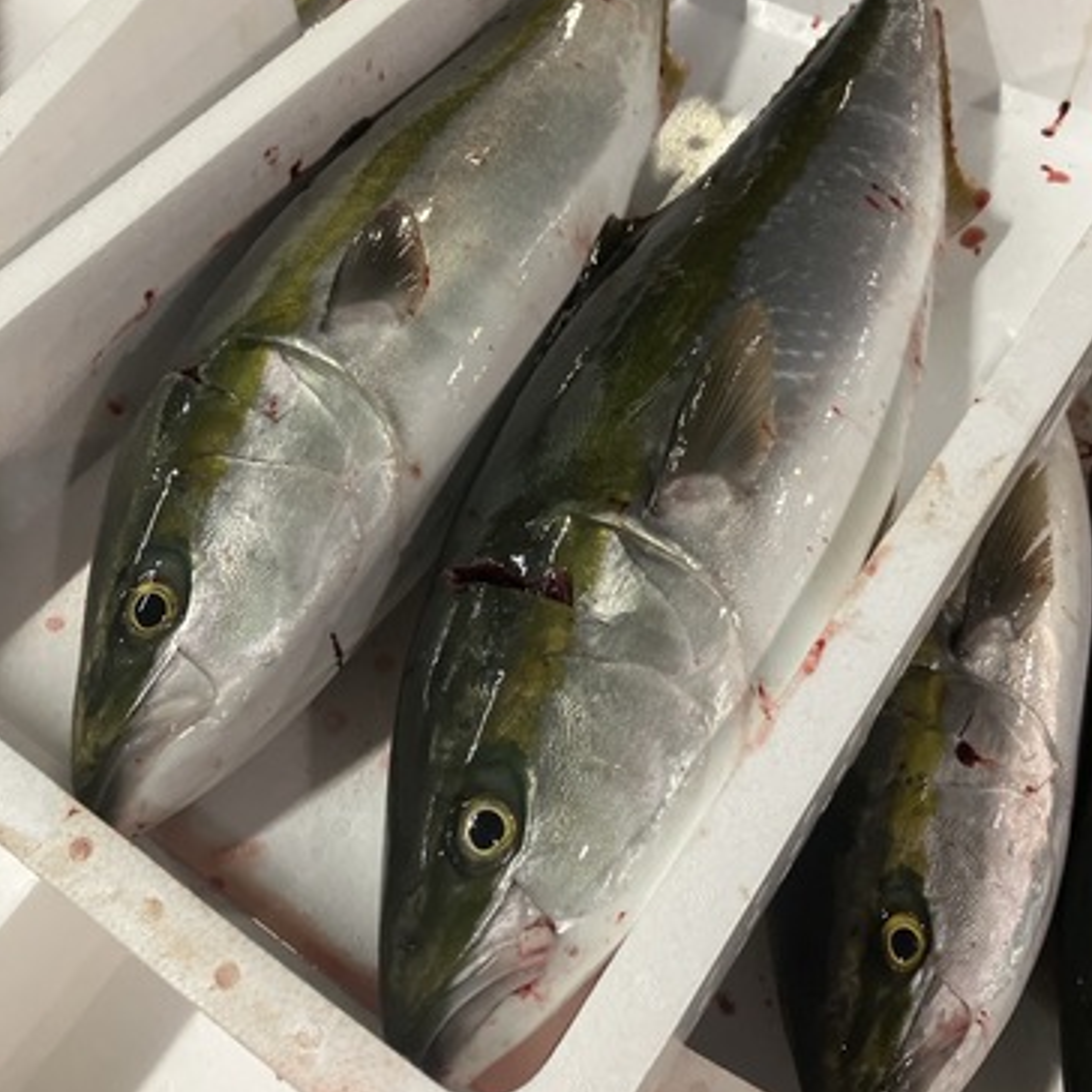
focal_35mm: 34
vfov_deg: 48.4
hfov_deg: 48.4
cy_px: 558
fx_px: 1213
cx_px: 554
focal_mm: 3.99
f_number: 1.8
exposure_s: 1/40
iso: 250
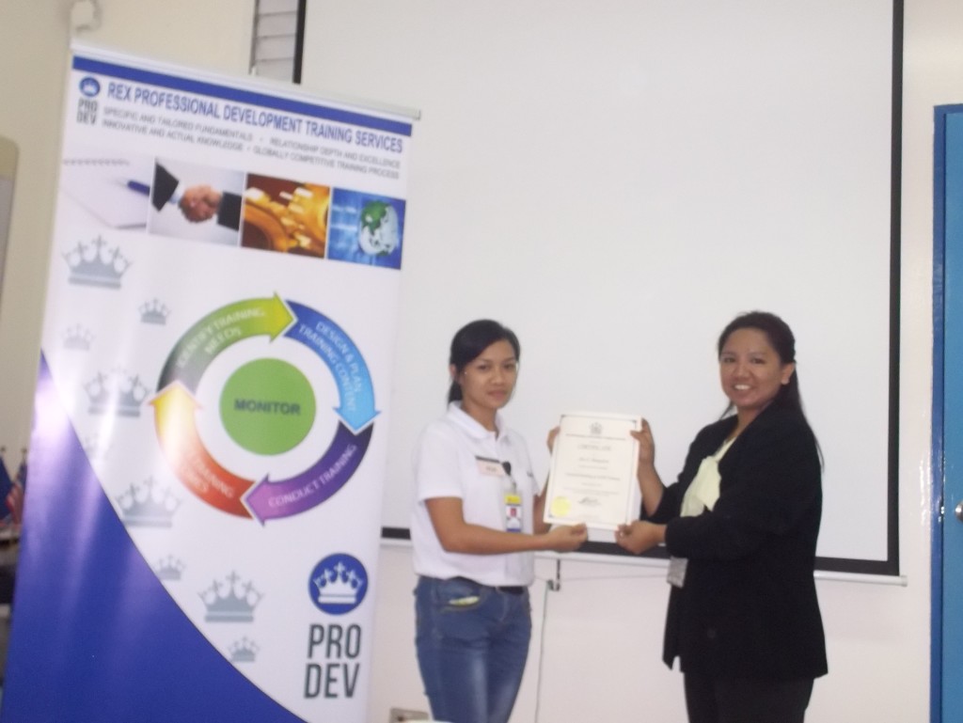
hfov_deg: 50.1
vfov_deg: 38.7
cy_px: 362
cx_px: 482
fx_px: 1030
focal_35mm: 37
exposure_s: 1/40
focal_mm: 5.2
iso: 320
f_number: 3.7
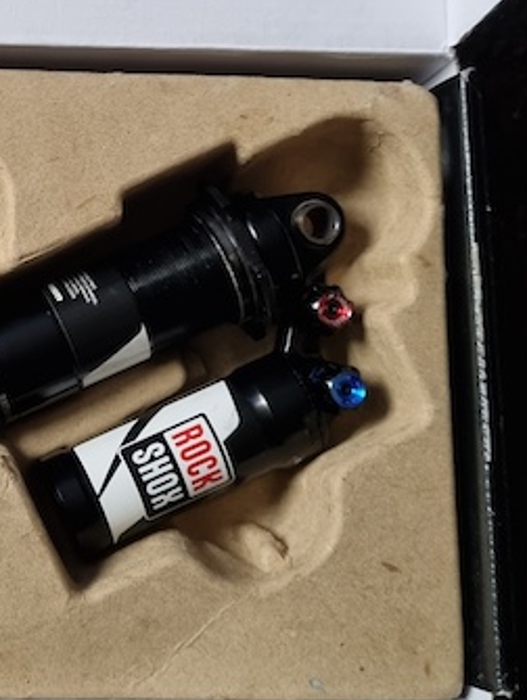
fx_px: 1256
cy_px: 171
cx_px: 15
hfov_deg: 22.9
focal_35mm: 62
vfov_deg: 30.6
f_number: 1.8
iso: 400
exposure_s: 1/41
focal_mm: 5.4
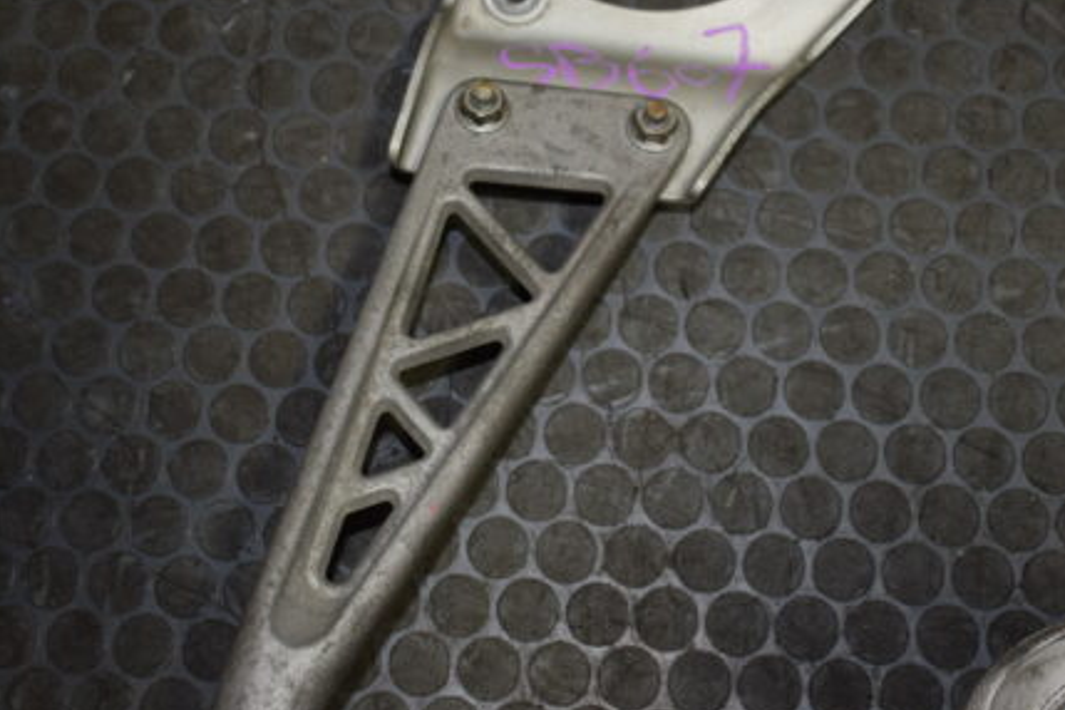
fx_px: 1864
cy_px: 288
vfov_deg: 21.5
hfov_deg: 31.9
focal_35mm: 63
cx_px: 539
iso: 640
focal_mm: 30
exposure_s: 1/60
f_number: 4.2
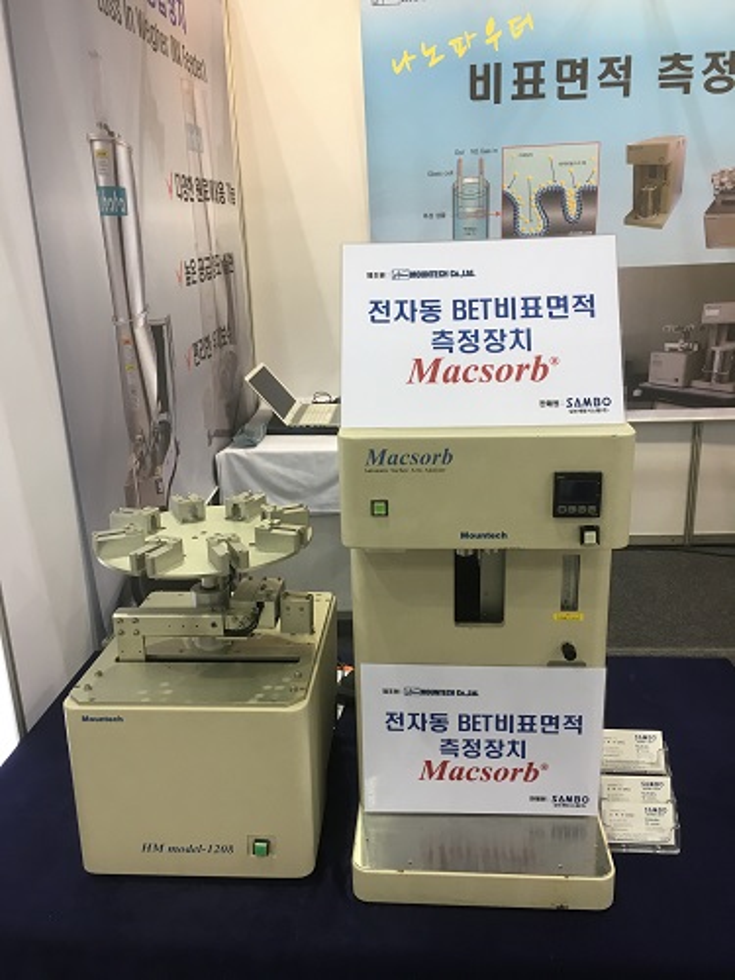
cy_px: 490
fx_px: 821
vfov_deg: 61.7
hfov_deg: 48.2
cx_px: 368
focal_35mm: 29
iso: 64
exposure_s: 1/30
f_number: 2.2
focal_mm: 4.15
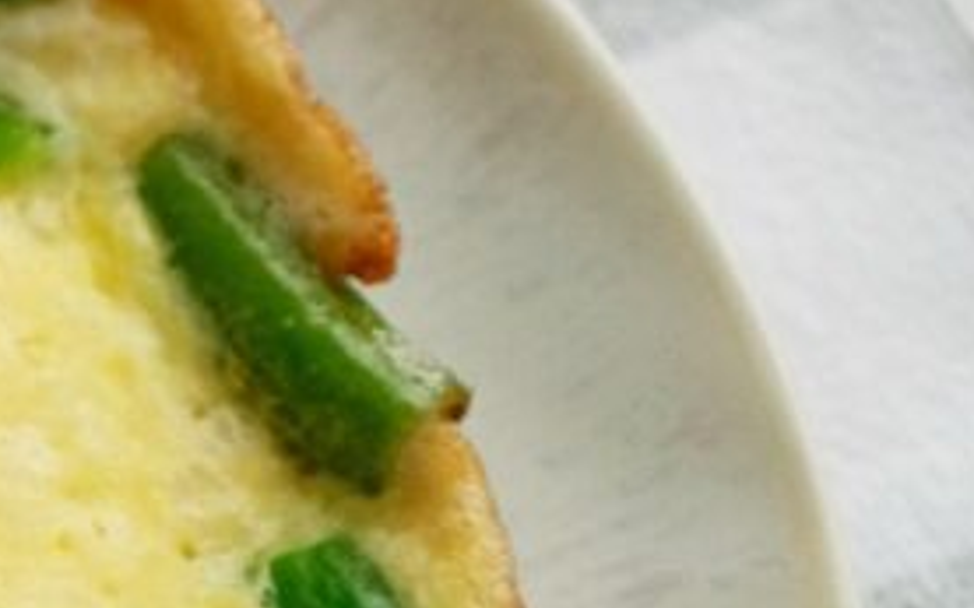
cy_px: 968
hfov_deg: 11.1
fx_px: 4697
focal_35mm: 177
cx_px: -696
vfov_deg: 7.3
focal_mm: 31.5
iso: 2500
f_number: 5.6
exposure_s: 1/320
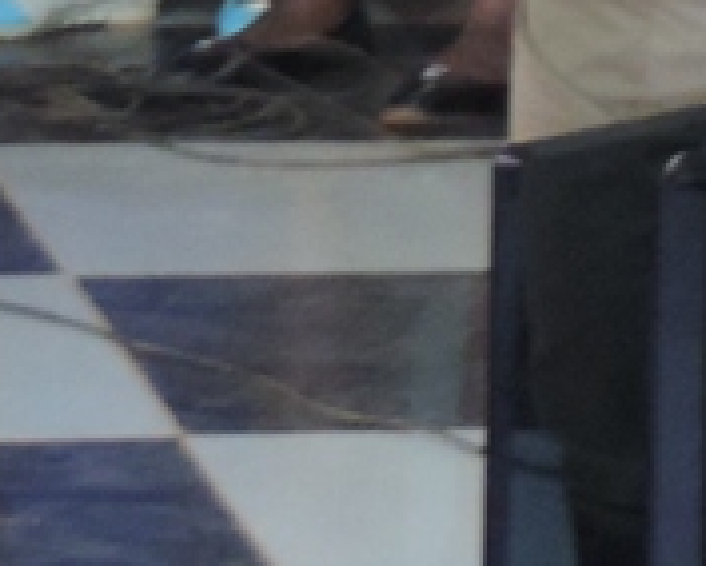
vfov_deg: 3.2
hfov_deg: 3.9
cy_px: -877
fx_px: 10020
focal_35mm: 479
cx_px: 1863
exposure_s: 1/13
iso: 800
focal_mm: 15.1
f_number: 4
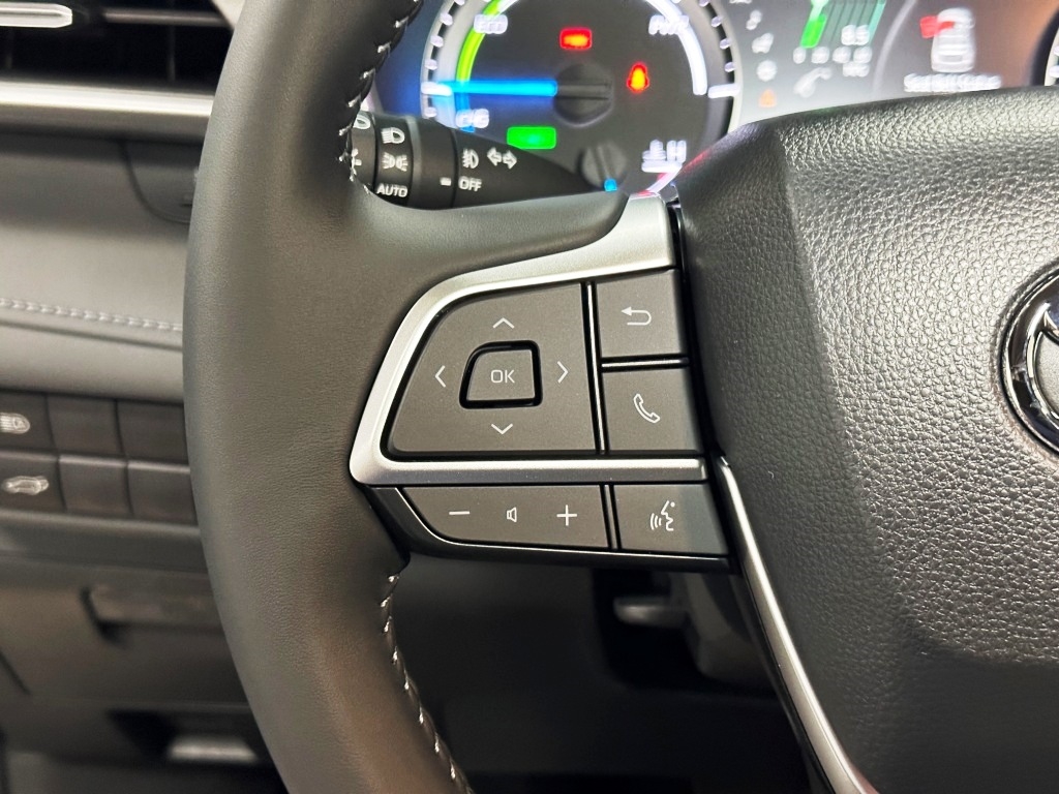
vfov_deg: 30.3
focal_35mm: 48
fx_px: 1468
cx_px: 530
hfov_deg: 39.7
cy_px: 397
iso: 640
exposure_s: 1/30
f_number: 1.78
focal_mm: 6.86
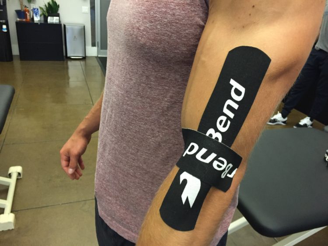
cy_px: 123
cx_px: 164
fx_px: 275
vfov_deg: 48.3
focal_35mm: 29
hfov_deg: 61.6
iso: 200
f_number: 2.2
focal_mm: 4.15
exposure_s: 1/30
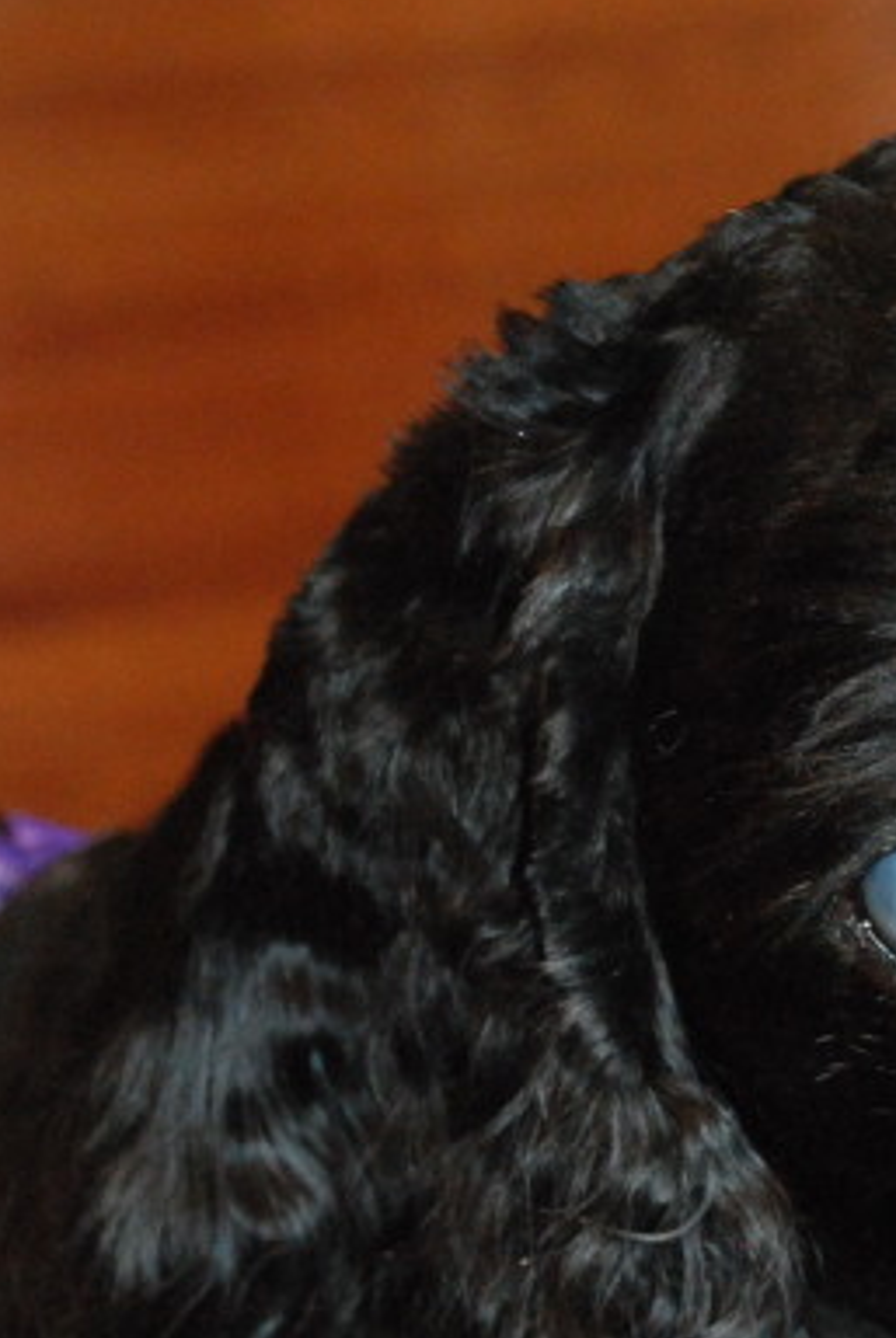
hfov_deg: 5.5
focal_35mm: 248
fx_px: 9233
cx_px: 1006
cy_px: 920
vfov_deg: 8.3
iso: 1600
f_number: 5.6
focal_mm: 62
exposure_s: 1/60
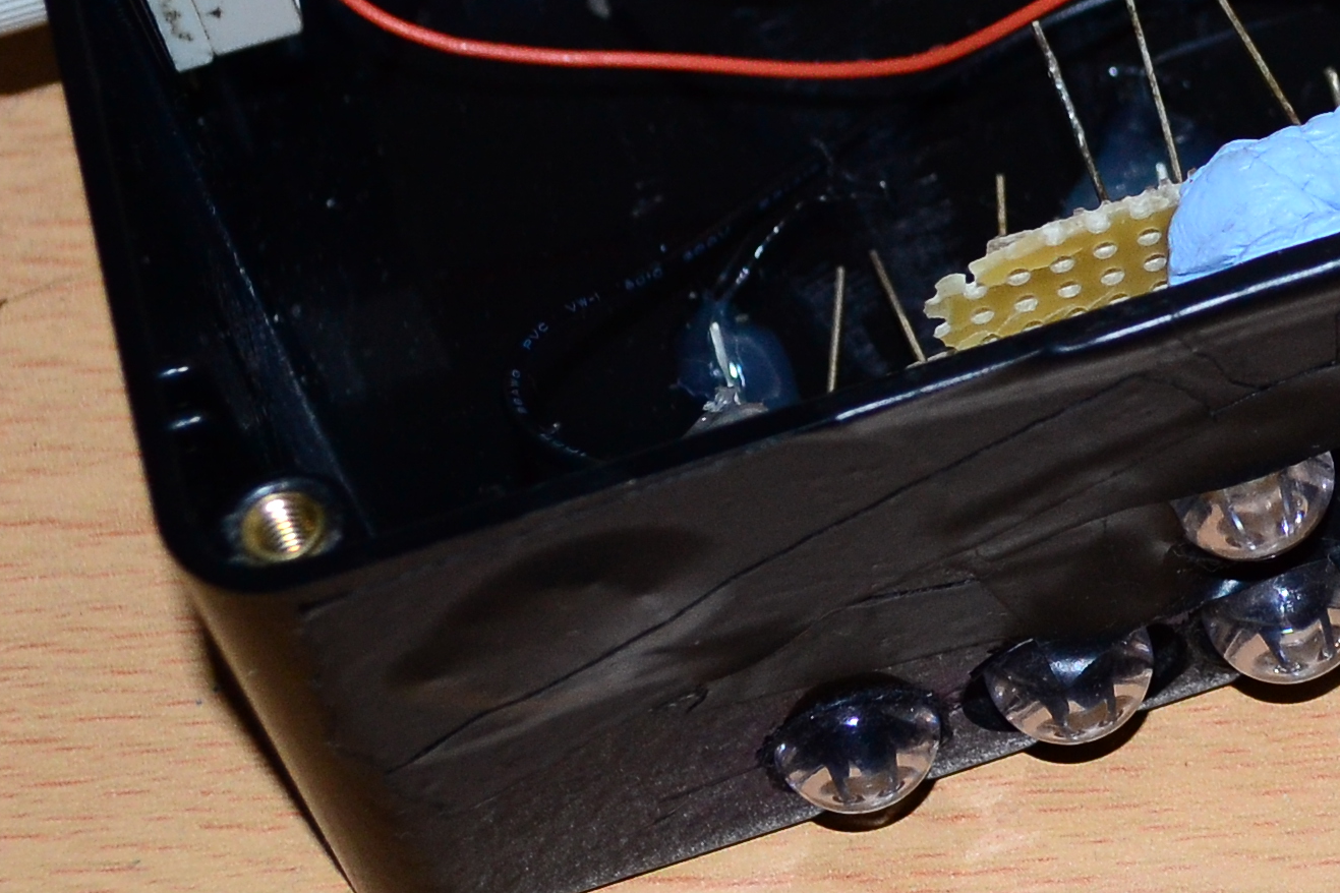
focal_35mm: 147
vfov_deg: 9.3
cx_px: 1904
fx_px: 5471
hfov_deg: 13.3
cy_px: 172
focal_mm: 28
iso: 560
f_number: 5.6
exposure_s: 1/60
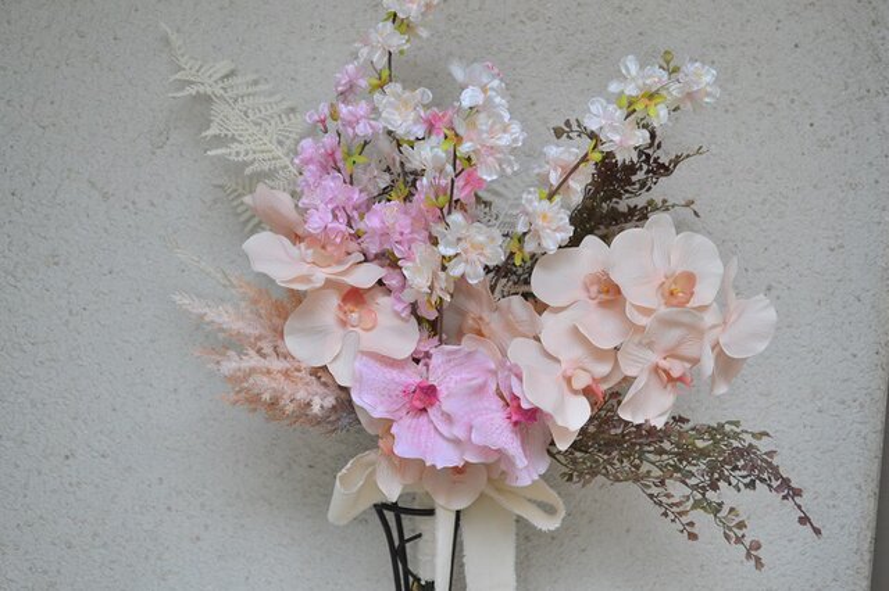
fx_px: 1111
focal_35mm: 45
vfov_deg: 29.8
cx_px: 444
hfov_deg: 43.6
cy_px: 296
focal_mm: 30
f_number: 4.5
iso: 400
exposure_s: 1/80
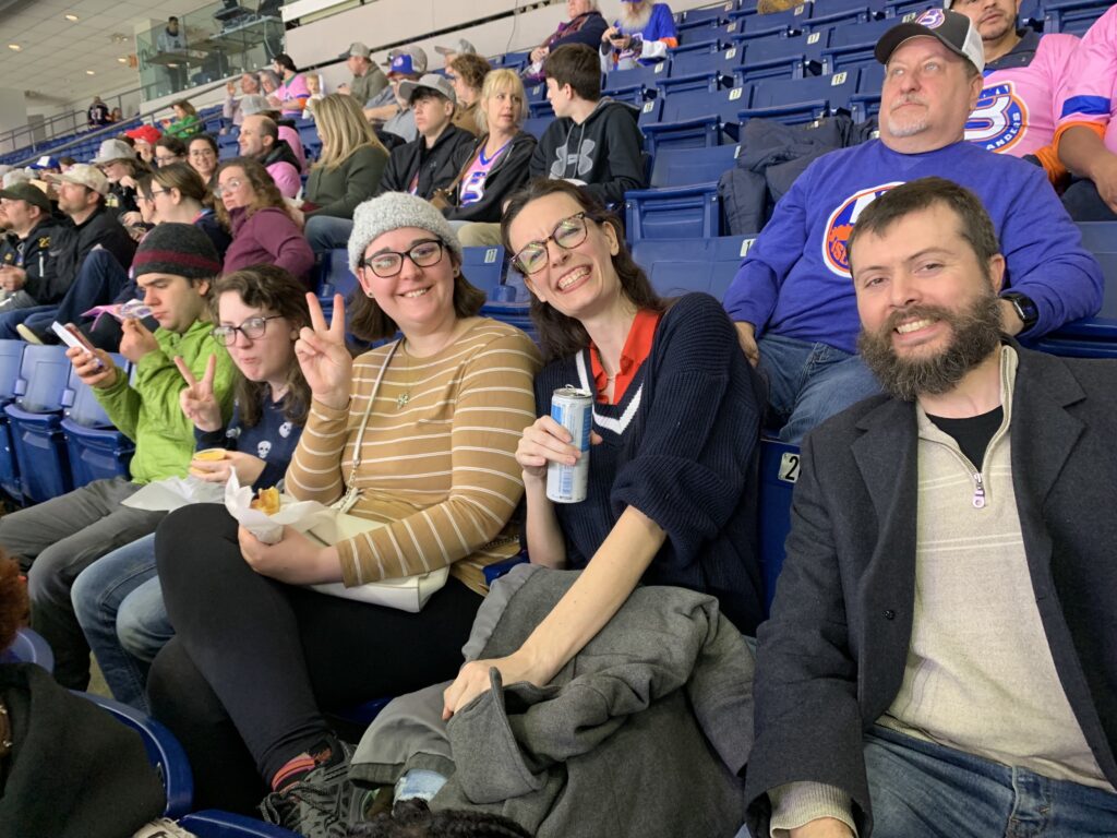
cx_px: 558
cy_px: 419
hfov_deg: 67.3
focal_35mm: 26
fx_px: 839
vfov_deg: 53.1
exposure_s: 1/45
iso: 125
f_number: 1.8
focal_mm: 4.25
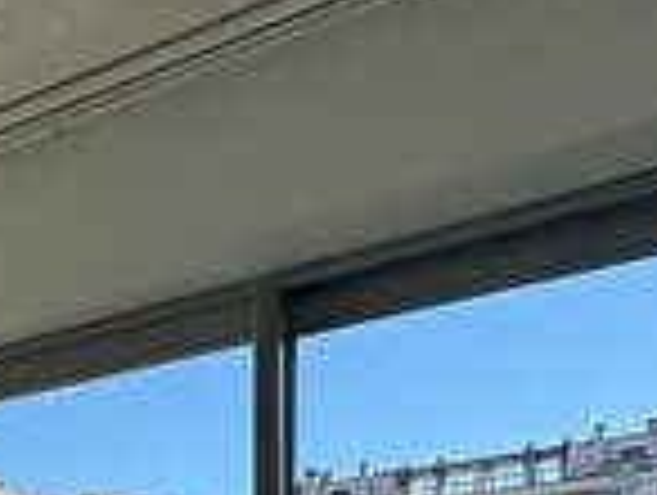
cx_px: -148
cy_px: 938
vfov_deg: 17.2
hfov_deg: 25.7
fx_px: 1274
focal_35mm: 67
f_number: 2.2
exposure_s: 1/1006
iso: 40
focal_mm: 2.22
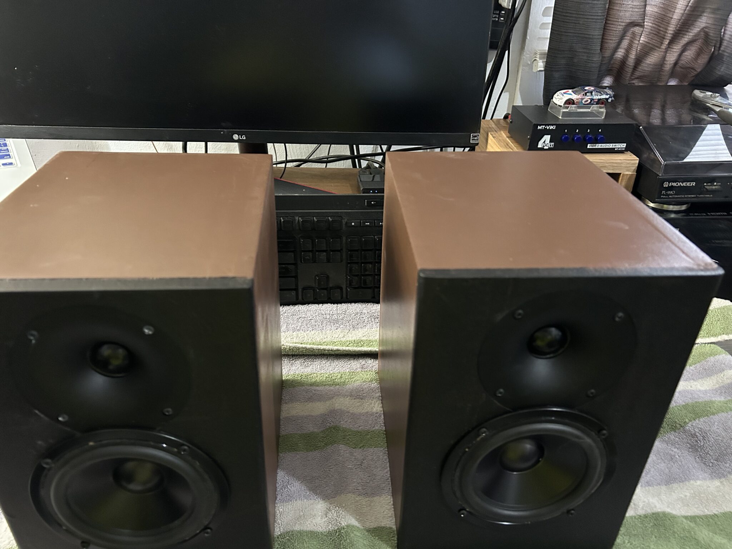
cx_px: 366
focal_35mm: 26
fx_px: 550
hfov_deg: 67.3
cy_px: 274
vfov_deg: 53.1
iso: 500
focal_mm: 5.7
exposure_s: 1/30
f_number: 1.5
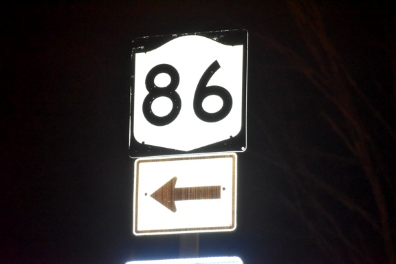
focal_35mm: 218
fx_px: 2392
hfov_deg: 9.5
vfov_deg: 6.3
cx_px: 198
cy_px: 132
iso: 6400
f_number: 4.8
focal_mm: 145
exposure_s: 1/60
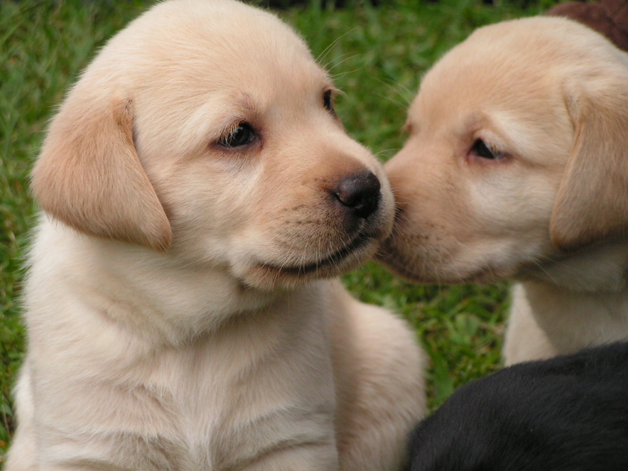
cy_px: 236
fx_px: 3229
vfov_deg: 8.3
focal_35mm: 178
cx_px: 314
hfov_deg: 11.1
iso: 80
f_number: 3.2
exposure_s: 1/200
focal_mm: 29.6
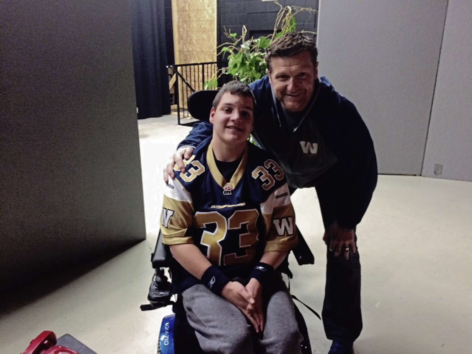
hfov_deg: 61.7
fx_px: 395
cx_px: 236
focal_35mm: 29
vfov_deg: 48.2
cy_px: 177
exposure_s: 1/20
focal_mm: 4.15
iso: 320
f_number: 2.2
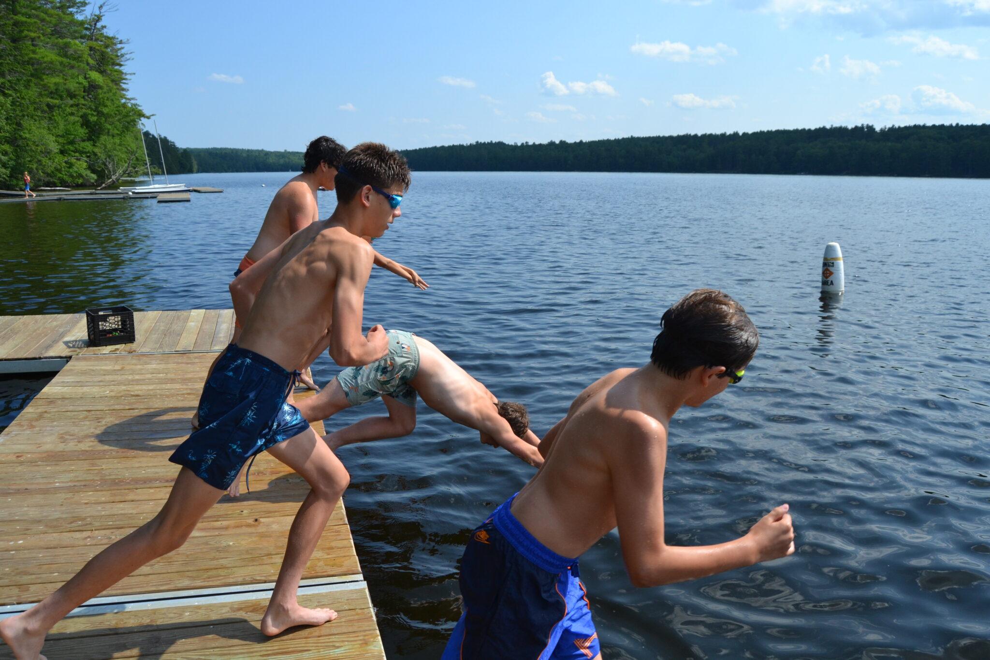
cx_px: 495
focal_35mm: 27
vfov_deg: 47.9
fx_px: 742
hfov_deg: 67.4
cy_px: 330
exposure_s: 1/1600
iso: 400
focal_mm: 18
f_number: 6.3
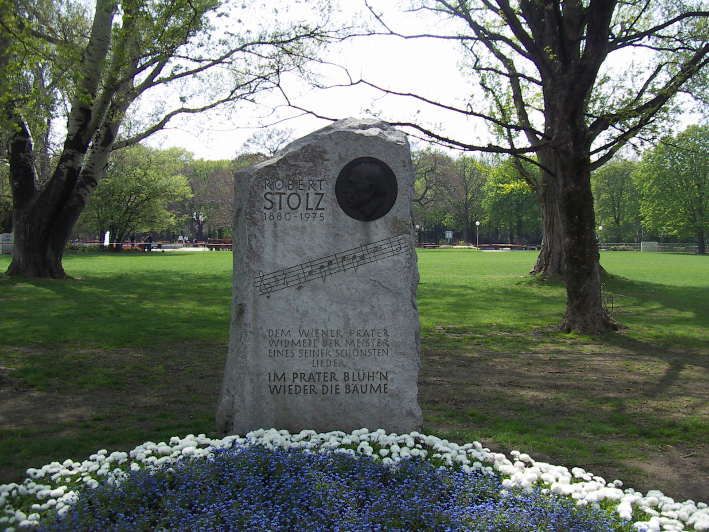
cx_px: 354
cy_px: 266
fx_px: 737
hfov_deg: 51.4
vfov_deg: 39.7
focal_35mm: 36
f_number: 6.7
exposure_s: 1/160
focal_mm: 4.7
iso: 64
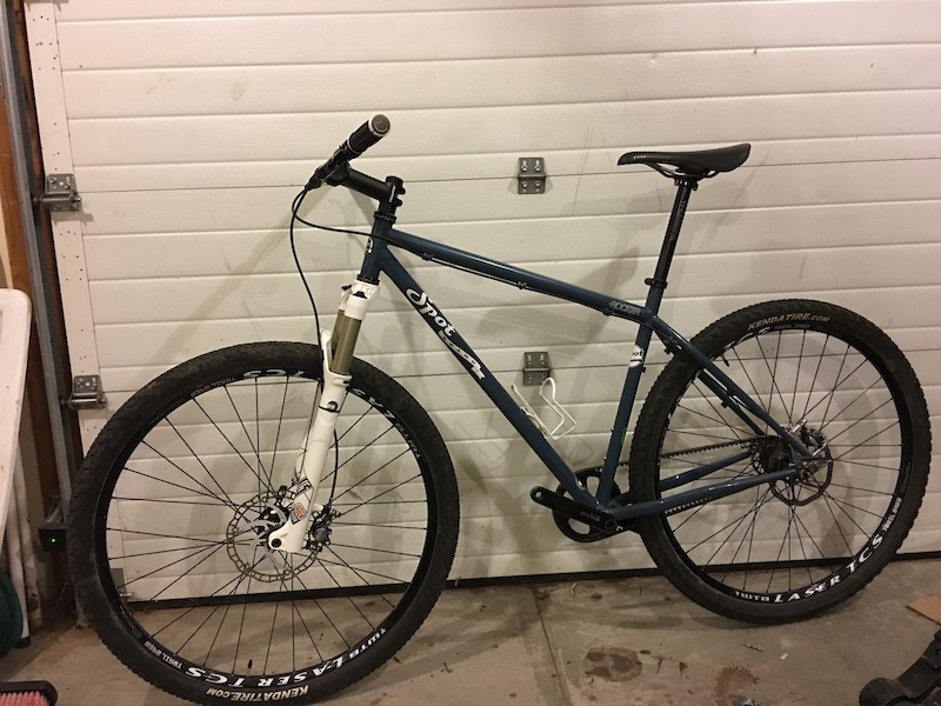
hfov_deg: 61.7
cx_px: 470
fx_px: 788
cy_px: 353
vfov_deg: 48.2
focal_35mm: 29
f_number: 2.2
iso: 64
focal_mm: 4.15
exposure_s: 1/4
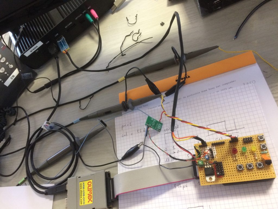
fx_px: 233
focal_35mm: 29
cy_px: 104
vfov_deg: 48.2
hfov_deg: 61.7
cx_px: 139
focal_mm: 4.15
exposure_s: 1/33
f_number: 2.2
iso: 250
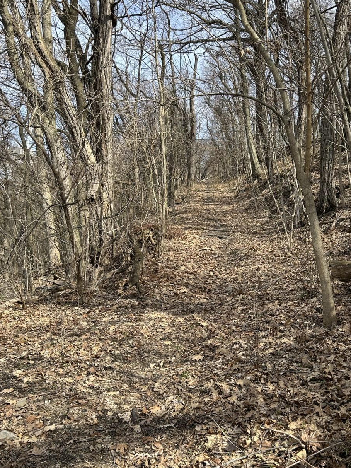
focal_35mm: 33
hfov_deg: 42.7
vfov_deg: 55.3
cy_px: 250
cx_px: 218
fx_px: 446
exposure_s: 1/1575
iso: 50
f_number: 1.5
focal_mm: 5.7
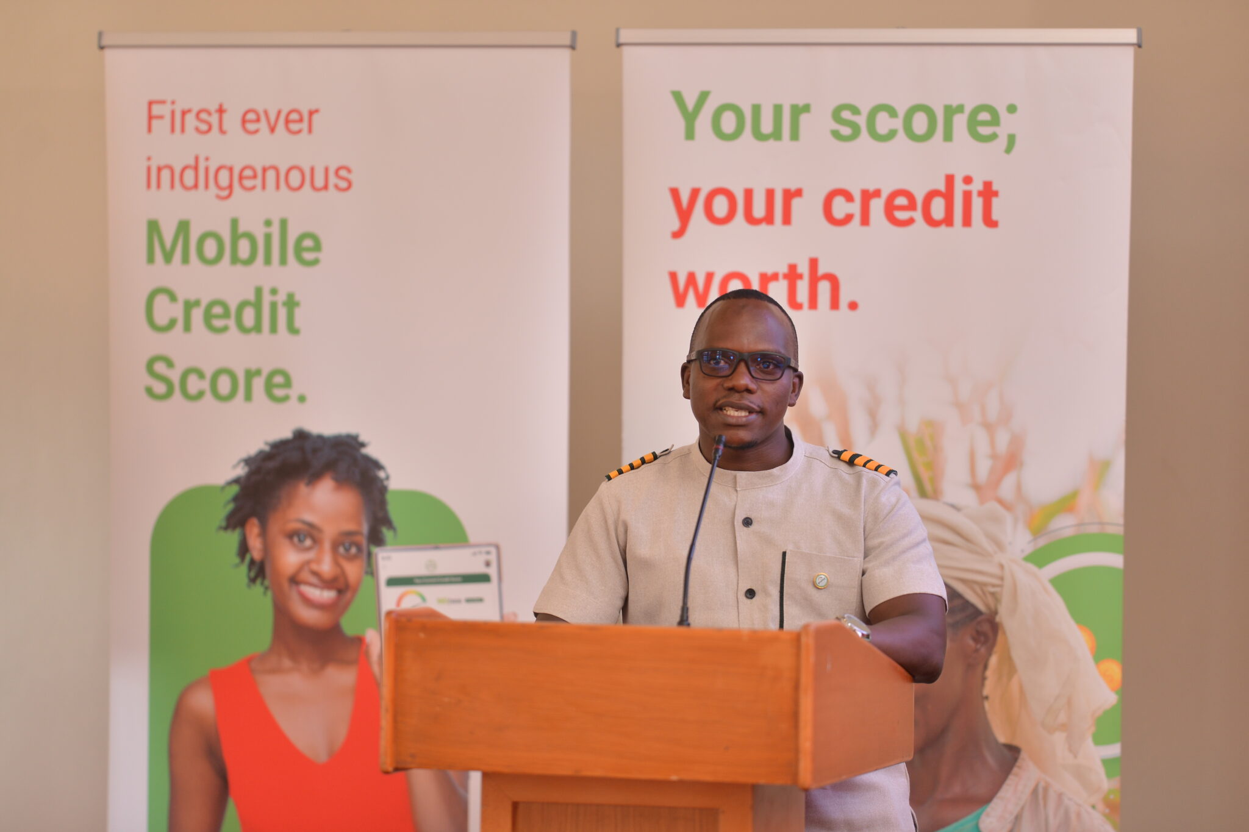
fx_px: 4683
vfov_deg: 10.2
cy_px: 416
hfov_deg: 15.2
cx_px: 624
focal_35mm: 135
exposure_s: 1/320
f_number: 1.8
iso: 400
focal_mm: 135
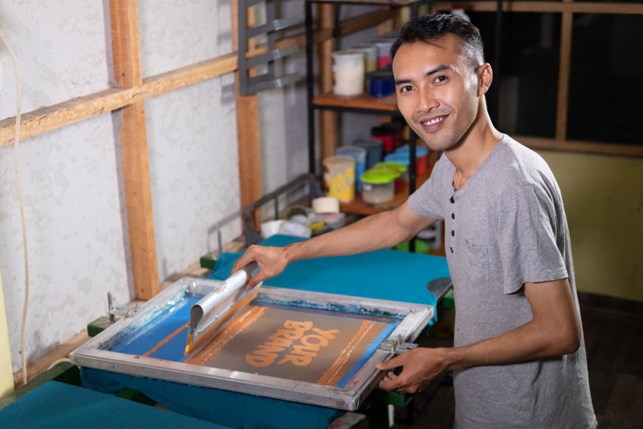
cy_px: 214
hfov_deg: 37.5
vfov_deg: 25.5
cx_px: 322
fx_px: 947
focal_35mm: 53
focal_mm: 35
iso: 800
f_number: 2
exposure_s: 1/200
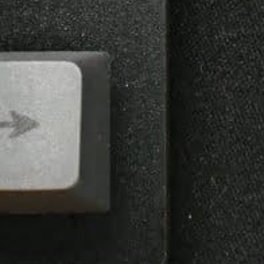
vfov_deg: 4.7
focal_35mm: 366
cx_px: 314
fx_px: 3158
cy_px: -337
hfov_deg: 4.8
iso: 7200
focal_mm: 35
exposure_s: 1/160
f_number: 5.6
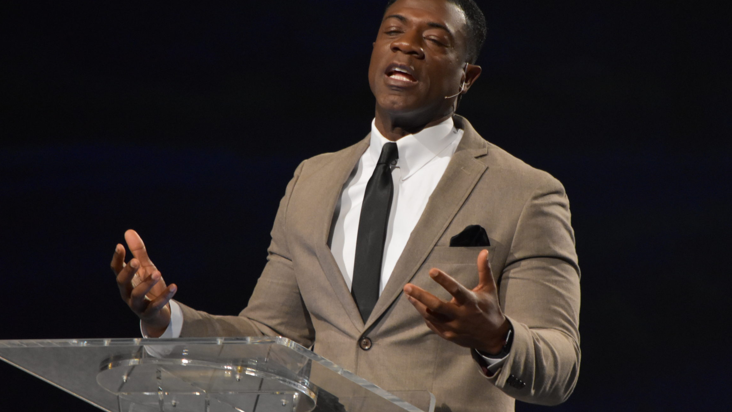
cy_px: 196
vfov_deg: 2.3
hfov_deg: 4.1
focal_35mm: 522
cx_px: 388
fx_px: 10133
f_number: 5.6
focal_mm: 300
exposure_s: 1/160
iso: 2500
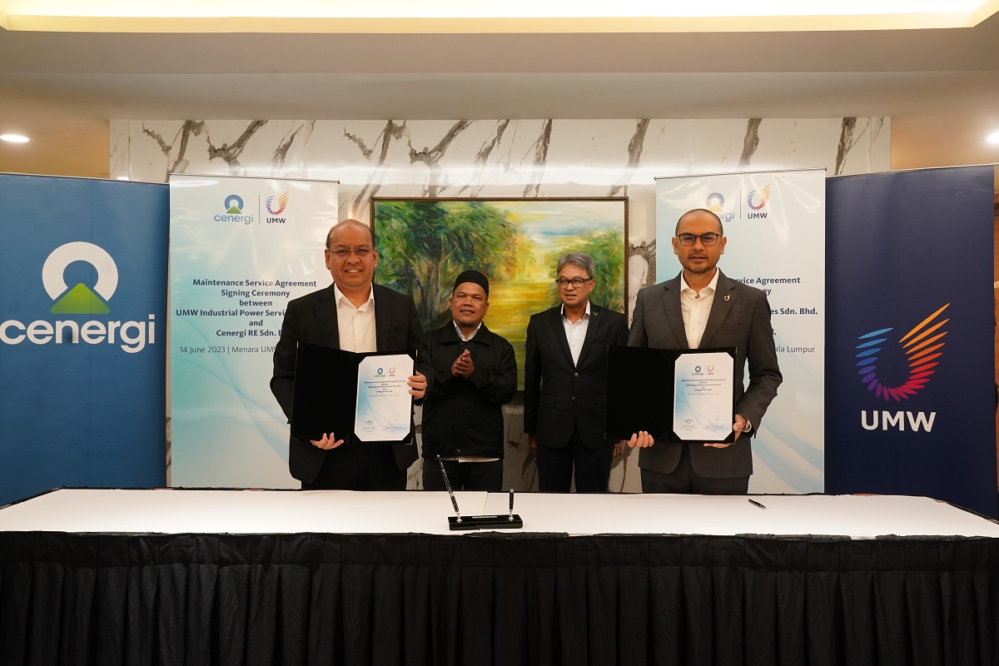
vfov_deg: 37.9
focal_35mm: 35
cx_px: 500
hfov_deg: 54.4
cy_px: 333
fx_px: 971
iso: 2500
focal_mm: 35
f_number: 7.1
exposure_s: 1/50
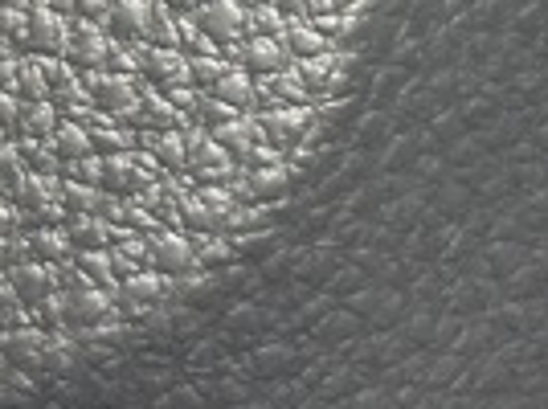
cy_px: -941
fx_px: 5815
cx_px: 1746
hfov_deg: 5.1
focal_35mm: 368
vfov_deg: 3.9
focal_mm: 6.86
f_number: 1.78
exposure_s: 1/40
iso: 400
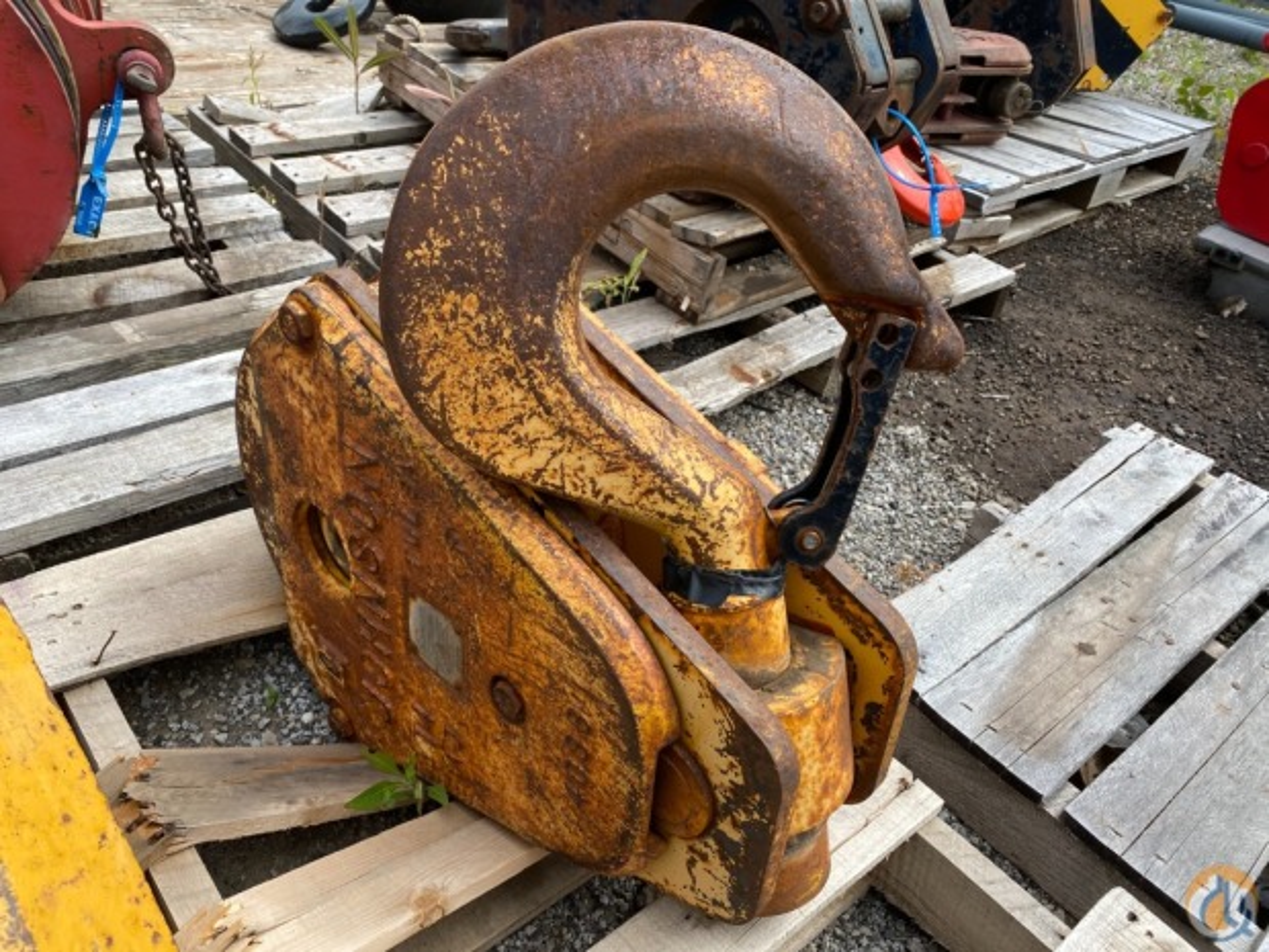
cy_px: 476
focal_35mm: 26
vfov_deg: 53.1
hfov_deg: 67.3
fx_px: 953
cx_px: 634
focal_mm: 4.25
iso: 32
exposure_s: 1/1484
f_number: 1.8
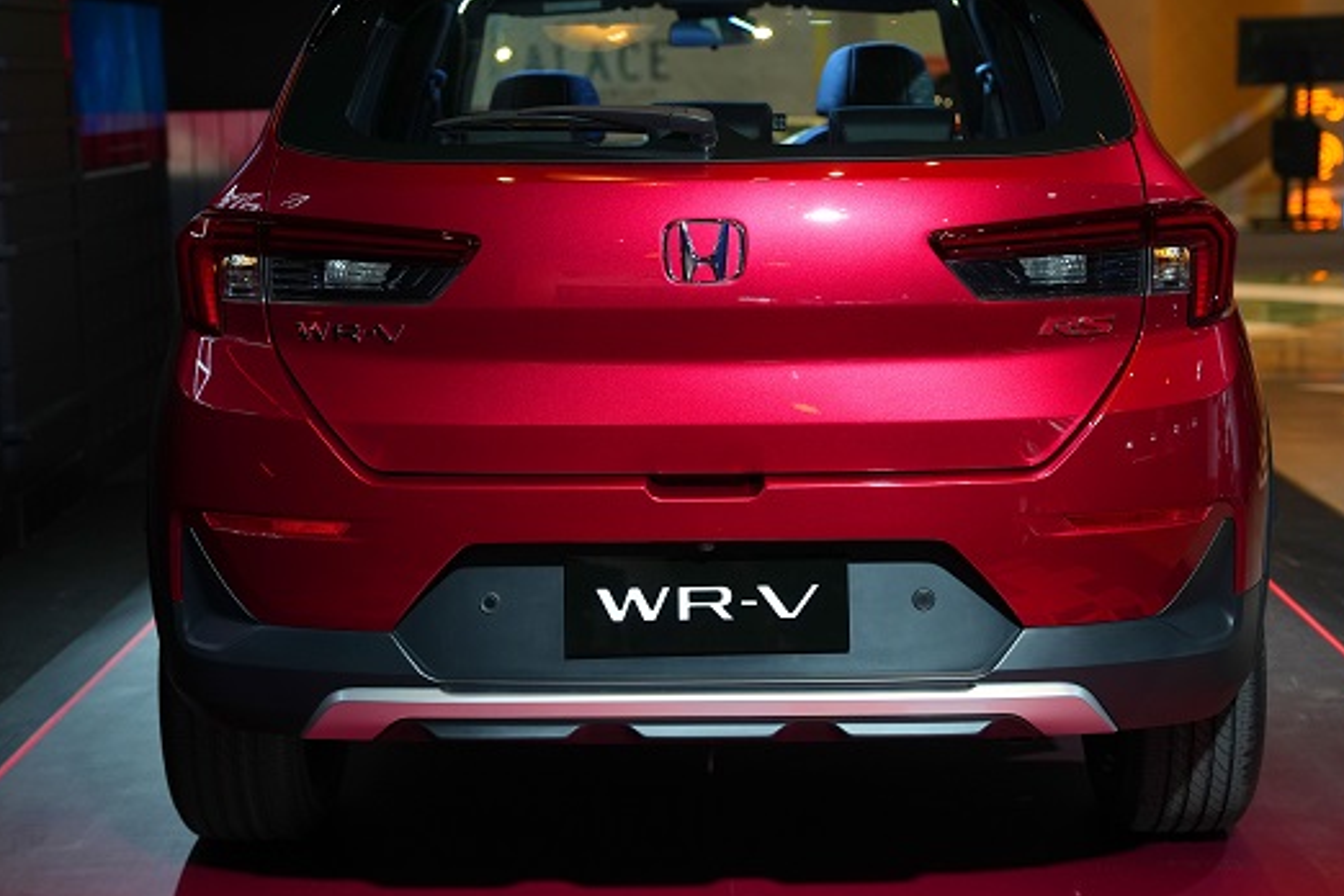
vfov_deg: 23.8
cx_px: 698
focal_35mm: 57
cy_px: 380
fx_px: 2128
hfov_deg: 35.0
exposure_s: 1/125
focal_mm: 48
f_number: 2.8
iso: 800
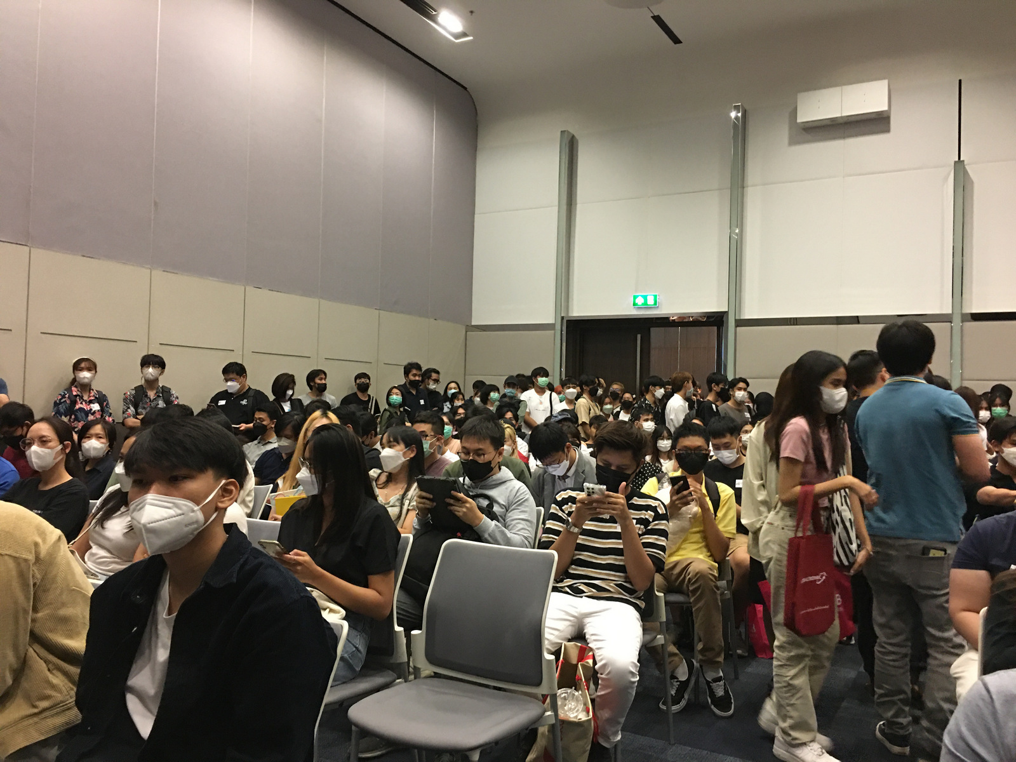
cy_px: 381
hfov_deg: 61.7
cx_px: 508
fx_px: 851
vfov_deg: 48.2
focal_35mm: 29
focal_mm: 4.15
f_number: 2.2
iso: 100
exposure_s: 1/8
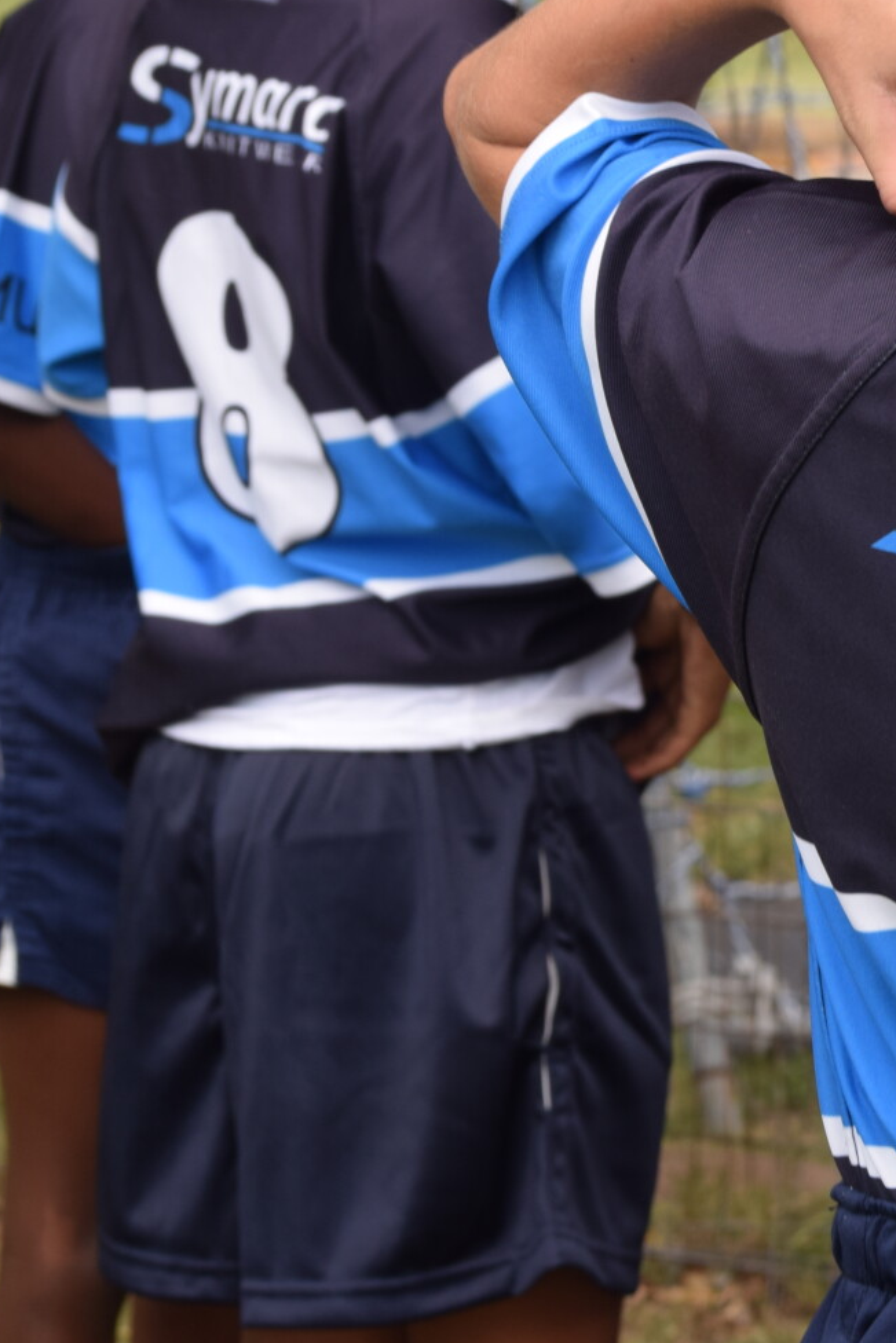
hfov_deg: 8.0
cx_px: 1272
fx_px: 6308
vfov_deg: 12.2
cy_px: 535
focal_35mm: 169
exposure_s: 1/250
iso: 200
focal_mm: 55
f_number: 8
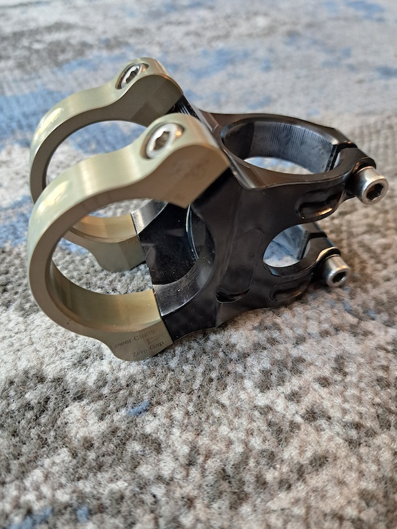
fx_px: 382
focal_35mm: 25
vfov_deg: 69.4
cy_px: 274
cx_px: 192
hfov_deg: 54.9
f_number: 1.8
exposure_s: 1/50
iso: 200
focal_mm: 5.23
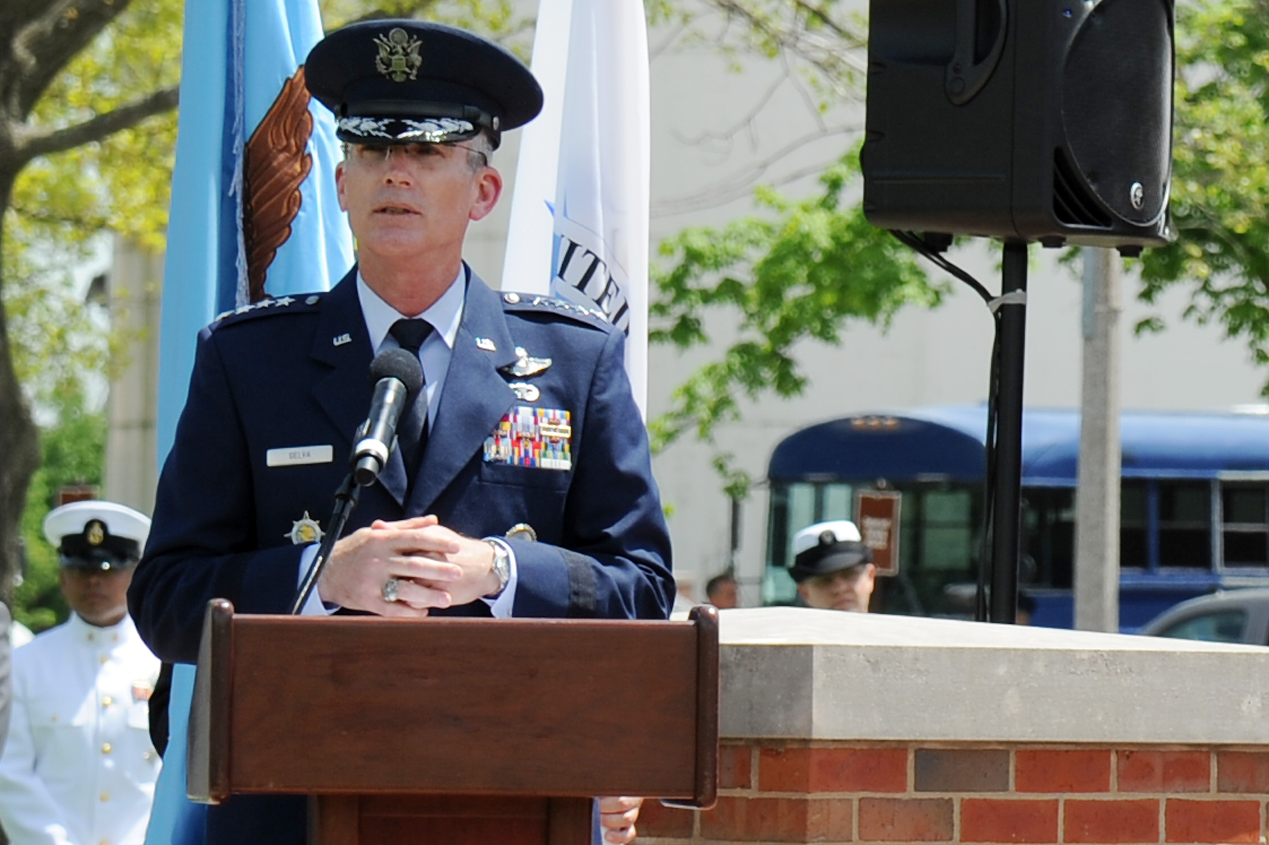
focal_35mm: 120
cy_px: 422
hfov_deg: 17.1
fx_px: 4227
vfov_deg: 11.4
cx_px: 634
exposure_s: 1/400
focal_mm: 120
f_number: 7.1
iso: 200
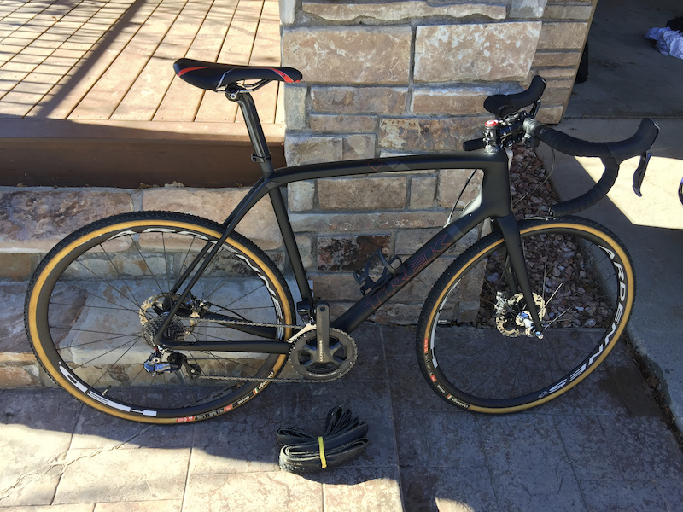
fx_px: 572
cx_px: 342
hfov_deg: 61.7
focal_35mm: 29
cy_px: 256
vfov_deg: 48.2
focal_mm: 4.15
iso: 32
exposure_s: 1/142
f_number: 2.2
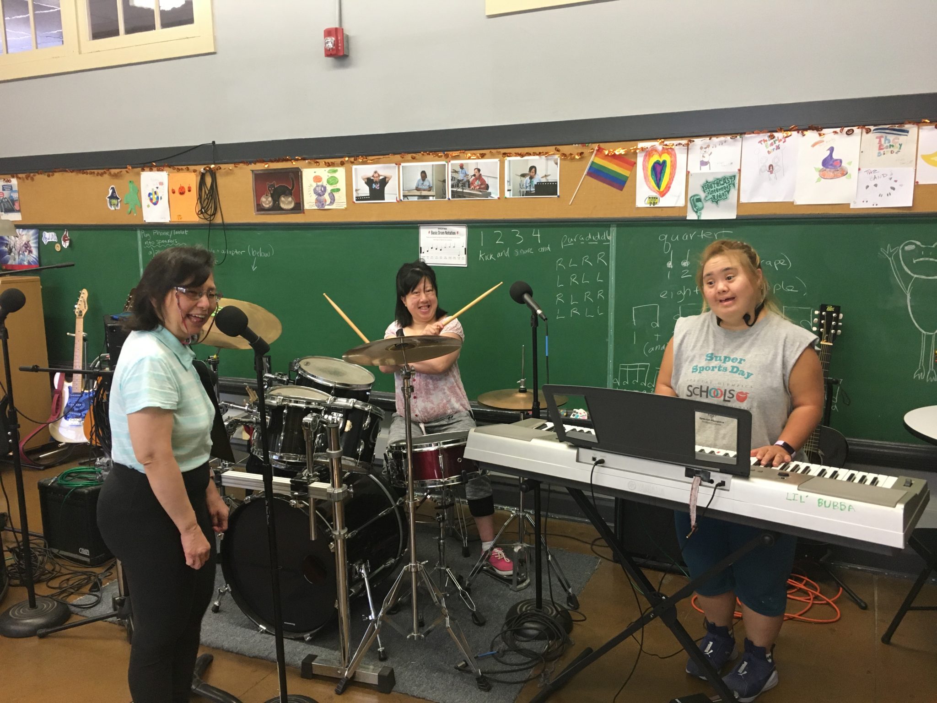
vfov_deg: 48.2
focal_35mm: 29
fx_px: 785
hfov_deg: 61.7
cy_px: 352
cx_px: 468
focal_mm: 4.15
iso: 125
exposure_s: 1/30
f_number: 2.2
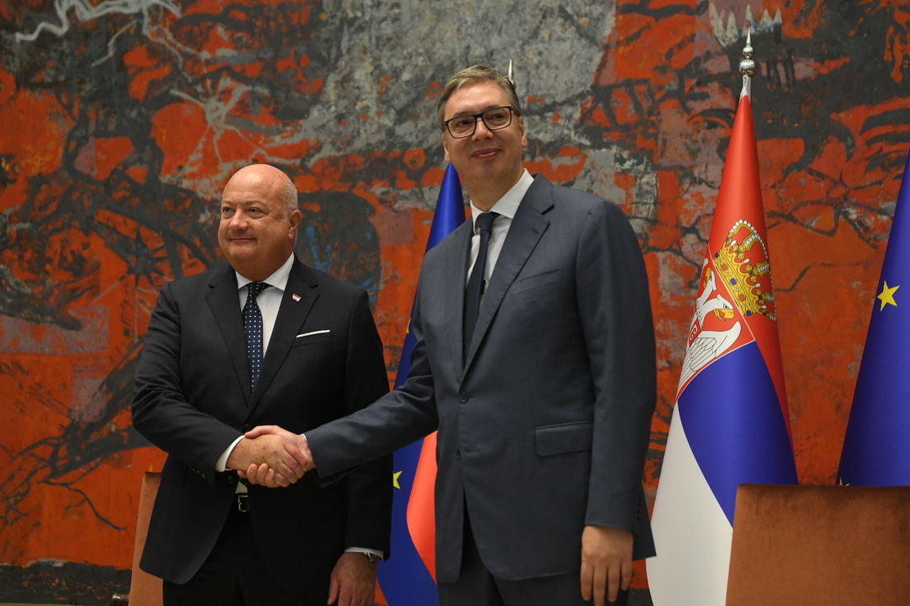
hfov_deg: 30.1
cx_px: 448
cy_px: 305
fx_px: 1693
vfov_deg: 20.3
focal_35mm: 67
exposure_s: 1/320
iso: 3200
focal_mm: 62
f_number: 4
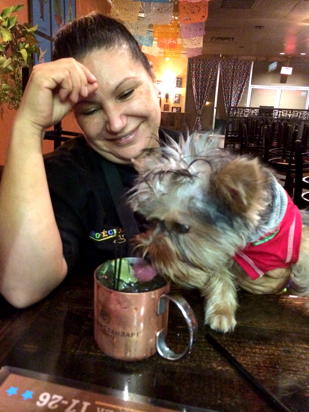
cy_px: 206
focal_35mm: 30
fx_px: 357
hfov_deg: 46.8
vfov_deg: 60.0
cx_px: 154
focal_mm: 4.12
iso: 640
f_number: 2.2
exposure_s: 1/15
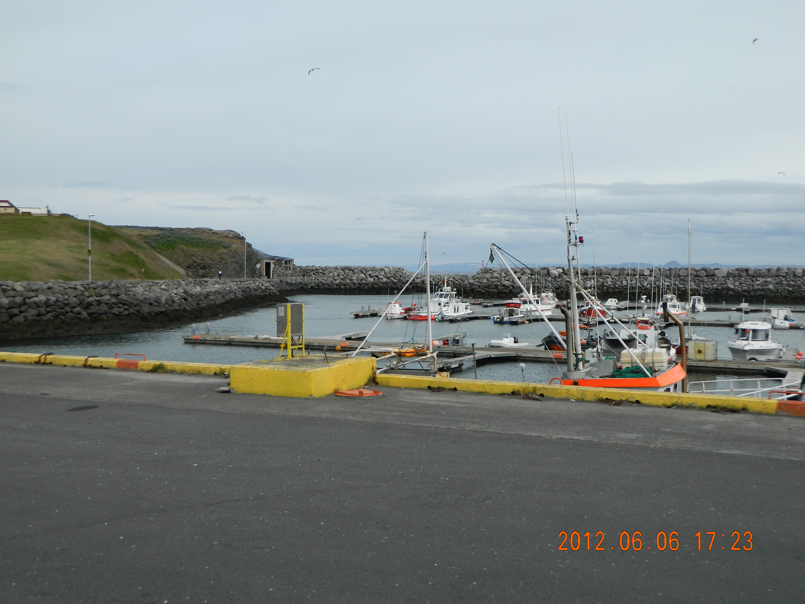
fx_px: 814
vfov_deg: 40.7
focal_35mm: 35
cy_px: 302
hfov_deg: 52.6
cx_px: 402
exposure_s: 1/125
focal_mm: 6.2
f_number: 9.4
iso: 80
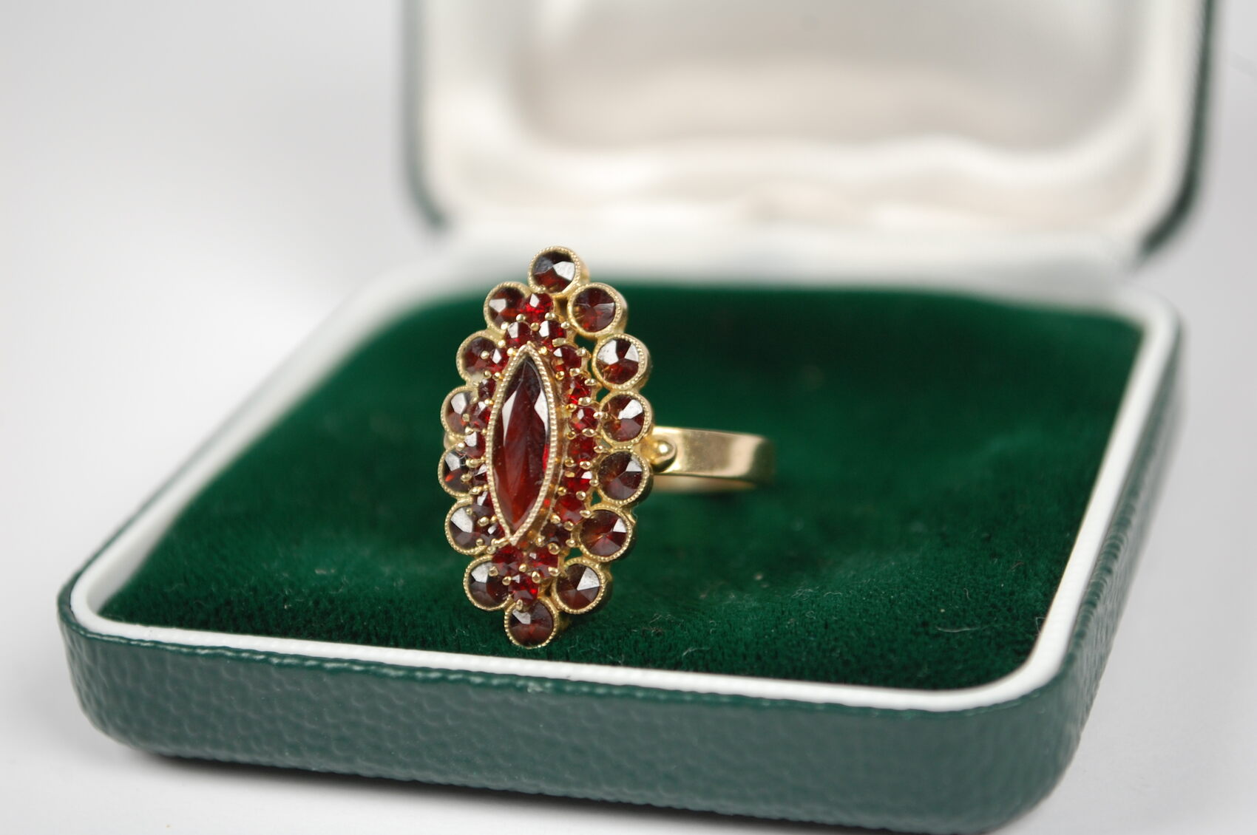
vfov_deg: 16.5
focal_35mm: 82
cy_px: 418
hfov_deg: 24.6
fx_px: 2878
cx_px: 628
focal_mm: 55
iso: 280
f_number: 5.6
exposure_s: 1/125
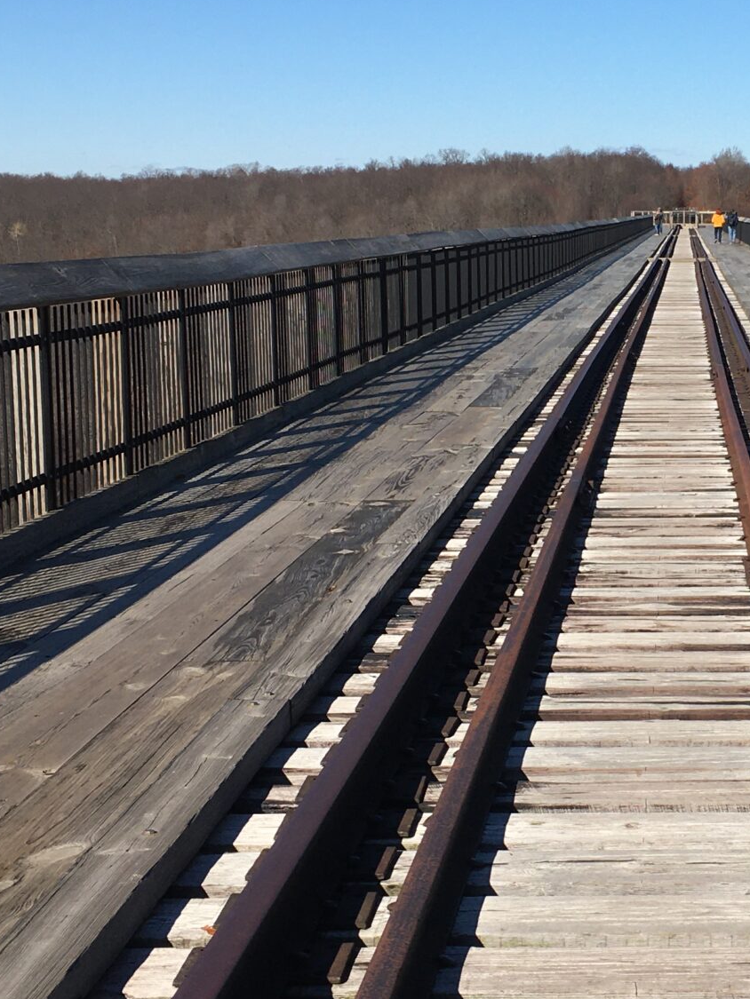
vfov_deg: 29.4
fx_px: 1906
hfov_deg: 21.7
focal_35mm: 66
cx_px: 688
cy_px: 456
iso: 25
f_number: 2.2
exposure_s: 1/1789
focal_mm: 4.15
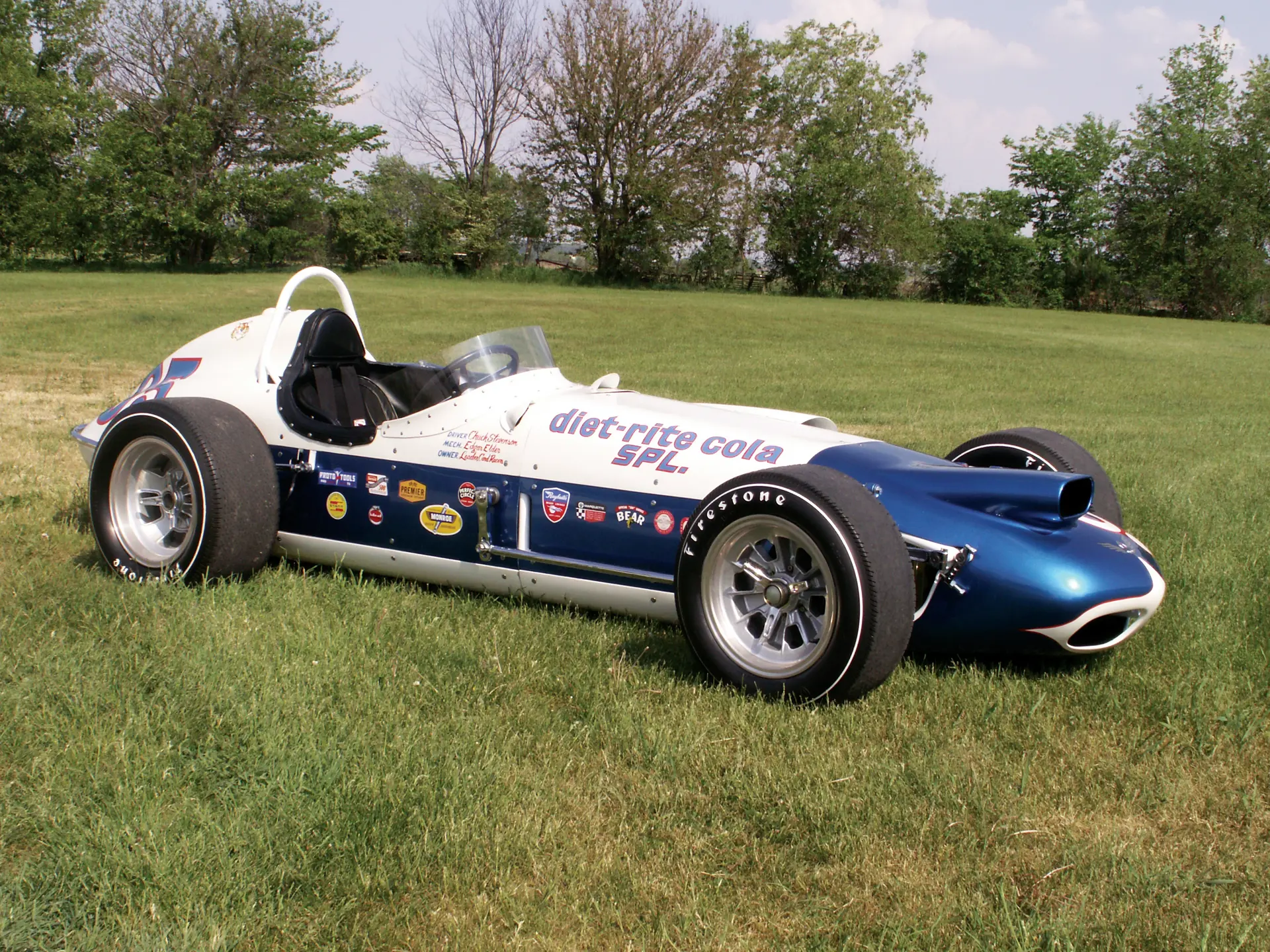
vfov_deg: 30.3
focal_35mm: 48
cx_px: 635
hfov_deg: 39.7
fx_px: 1761
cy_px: 476
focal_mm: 7.99
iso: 50
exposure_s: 1/200
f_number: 8
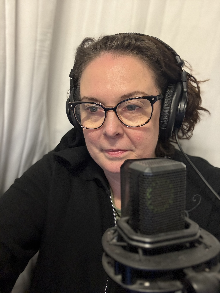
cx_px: 110
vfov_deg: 60.0
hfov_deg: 46.8
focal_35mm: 30
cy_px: 146
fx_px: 254
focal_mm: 2.69
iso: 320
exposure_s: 1/33
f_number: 1.9
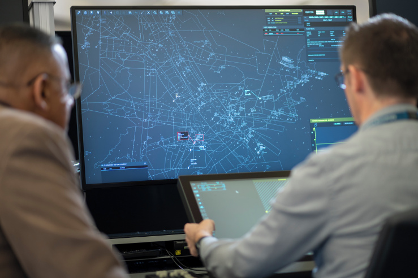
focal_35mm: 85
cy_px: 139
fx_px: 986
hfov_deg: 23.9
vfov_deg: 16.1
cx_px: 209
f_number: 1.8
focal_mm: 85
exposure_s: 1/60
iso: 400
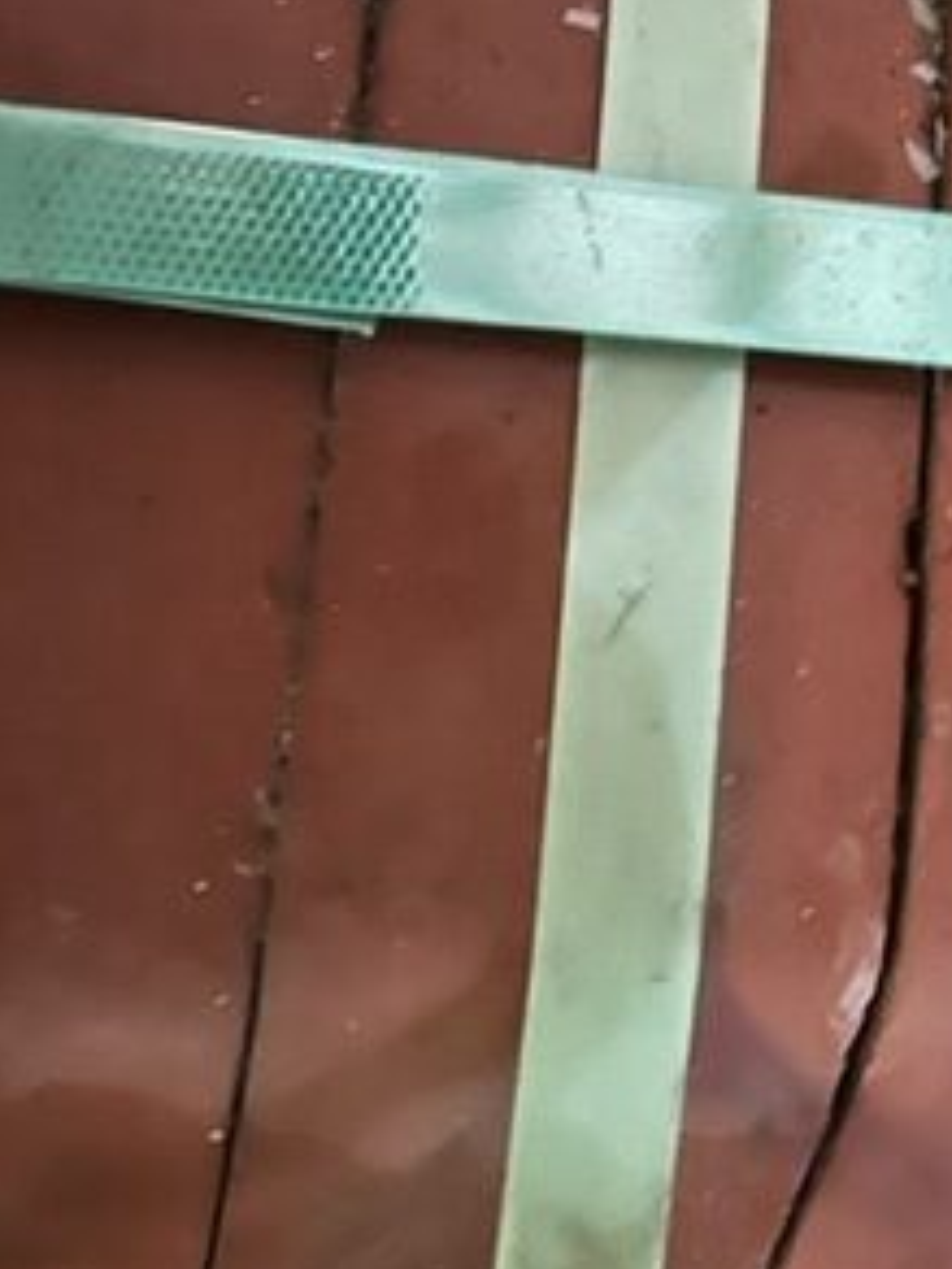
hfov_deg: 24.1
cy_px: 391
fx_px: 2090
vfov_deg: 33.4
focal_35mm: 57
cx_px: 1035
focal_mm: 5.1
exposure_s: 1/11
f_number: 1.6
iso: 640
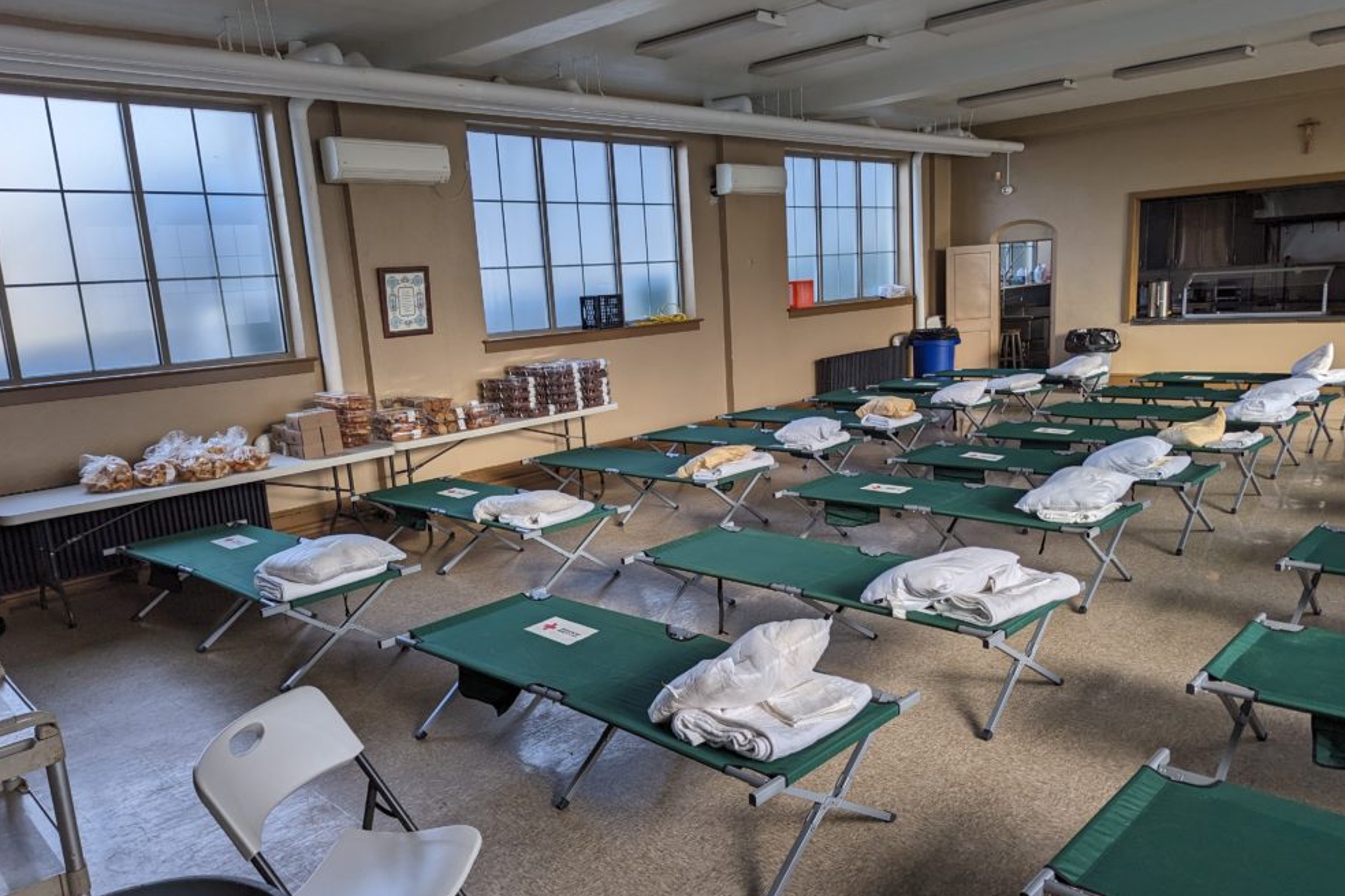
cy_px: 480
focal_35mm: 26
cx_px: 662
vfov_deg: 49.5
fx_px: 971
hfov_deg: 69.4
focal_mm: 6.81
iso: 24
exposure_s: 1/161
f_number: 1.85
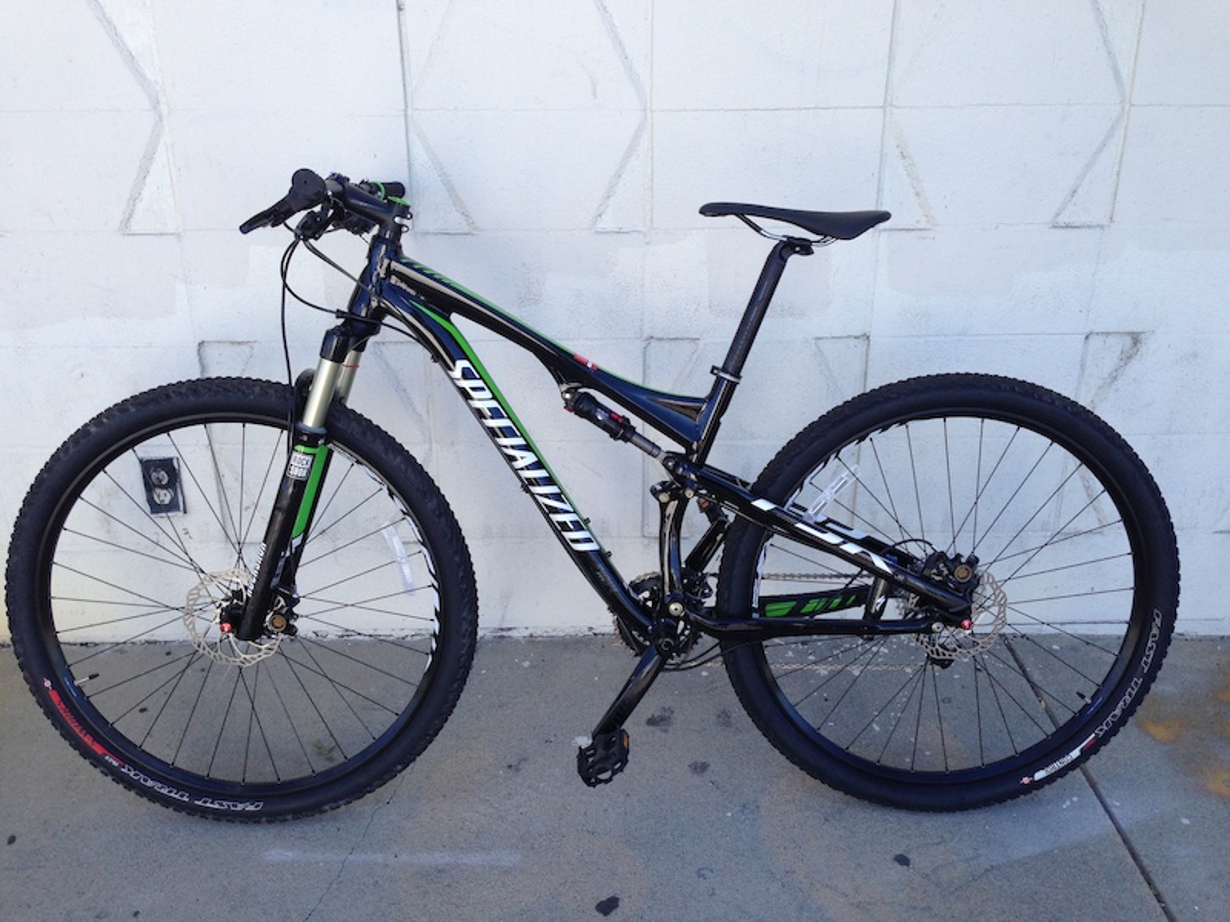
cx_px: 615
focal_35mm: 33
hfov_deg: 55.4
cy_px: 461
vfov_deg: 42.9
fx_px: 1173
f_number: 2.4
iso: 50
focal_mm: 4.12
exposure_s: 1/310
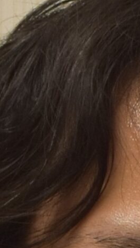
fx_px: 1022
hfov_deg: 7.7
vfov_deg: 13.0
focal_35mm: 155
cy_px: 388
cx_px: 181
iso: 400
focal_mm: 18
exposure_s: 1/125
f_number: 5.6
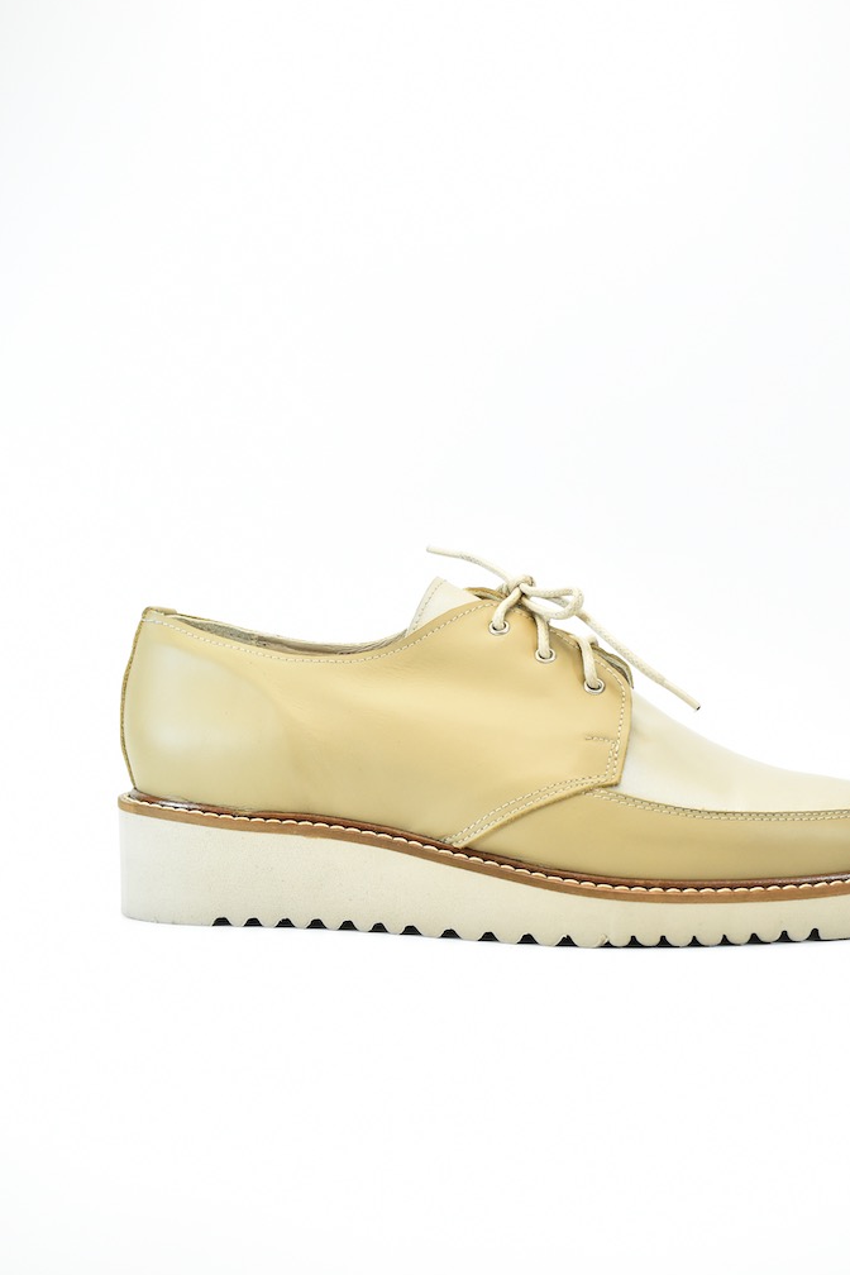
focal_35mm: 48
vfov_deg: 41.4
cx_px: 519
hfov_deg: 28.2
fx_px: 1687
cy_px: 649
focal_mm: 25
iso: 1600
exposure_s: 1/500
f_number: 5.6
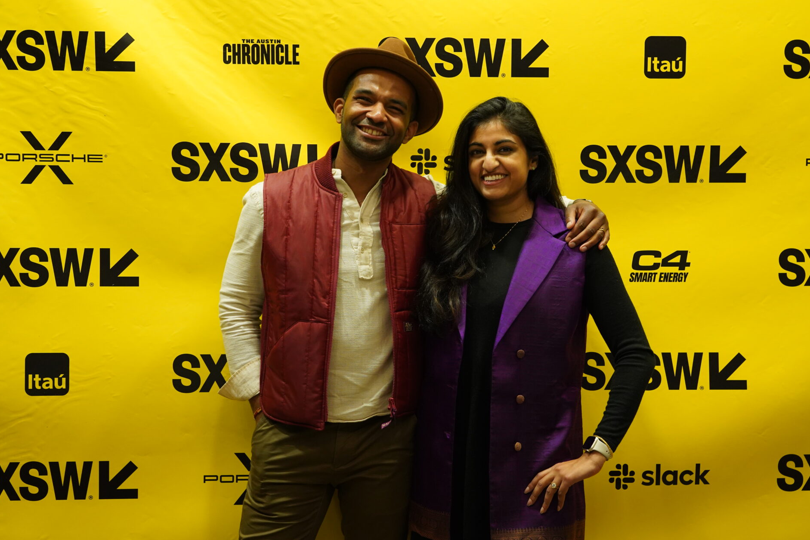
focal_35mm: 51
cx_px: 409
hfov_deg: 38.9
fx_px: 1148
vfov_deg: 26.5
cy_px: 268
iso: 3200
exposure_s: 1/50
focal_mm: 50
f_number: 5.6
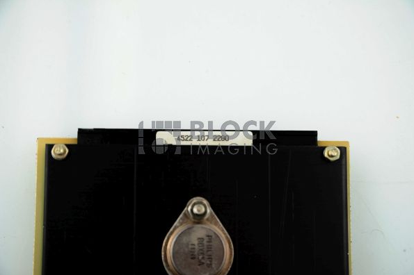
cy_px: 138
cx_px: 208
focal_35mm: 121
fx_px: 1391
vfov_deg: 11.3
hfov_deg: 16.9
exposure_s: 1/100
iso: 640
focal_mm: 120
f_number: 8
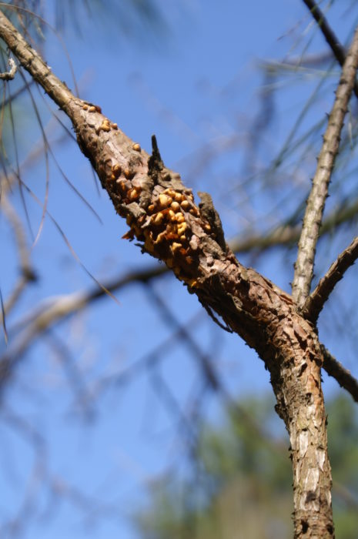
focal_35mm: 105
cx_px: 179
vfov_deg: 19.5
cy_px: 270
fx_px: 1570
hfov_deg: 13.0
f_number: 8
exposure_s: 1/200
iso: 100
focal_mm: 70
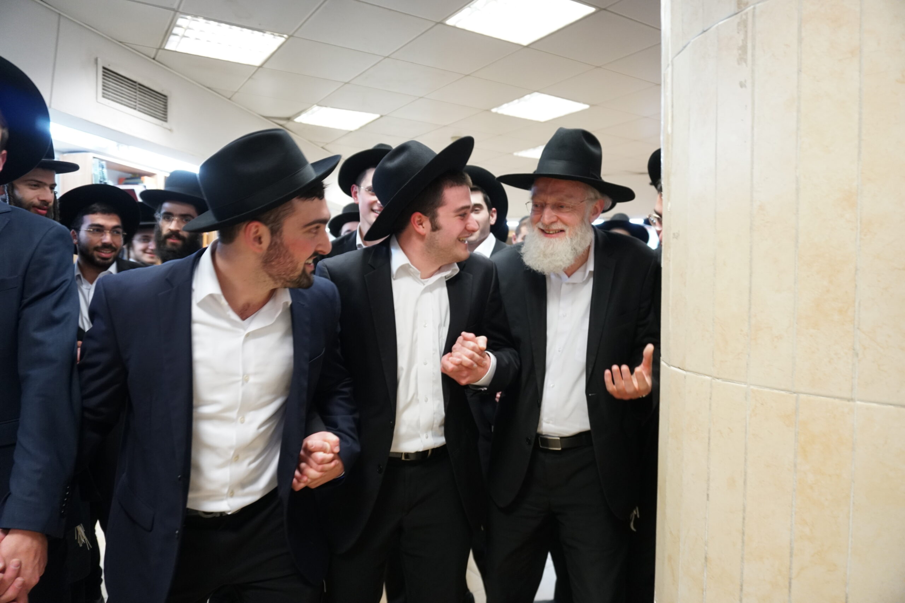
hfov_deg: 73.7
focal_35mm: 24
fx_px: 603
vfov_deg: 53.1
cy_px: 302
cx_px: 452
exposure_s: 1/90
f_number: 3.5
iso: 1000
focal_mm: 16
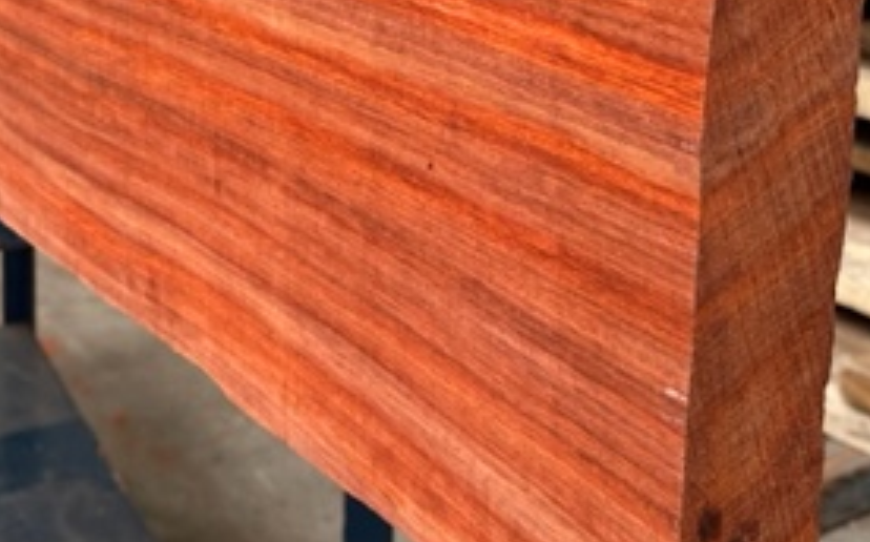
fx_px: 1398
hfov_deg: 33.3
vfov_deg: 21.5
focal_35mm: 59
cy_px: 54
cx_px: 145
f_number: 1.78
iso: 160
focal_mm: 6.86
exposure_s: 1/60
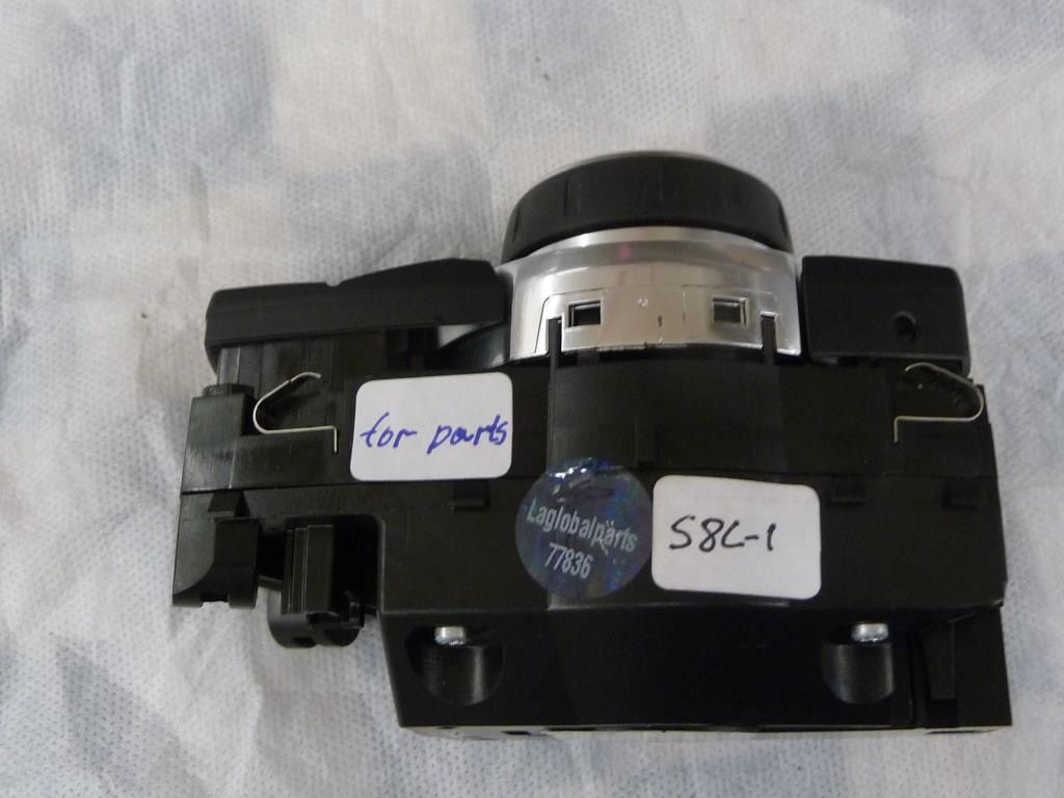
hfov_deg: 45.8
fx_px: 1260
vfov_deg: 35.1
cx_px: 532
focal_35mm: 41
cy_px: 399
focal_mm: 5
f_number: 3.4
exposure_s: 1/30
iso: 320
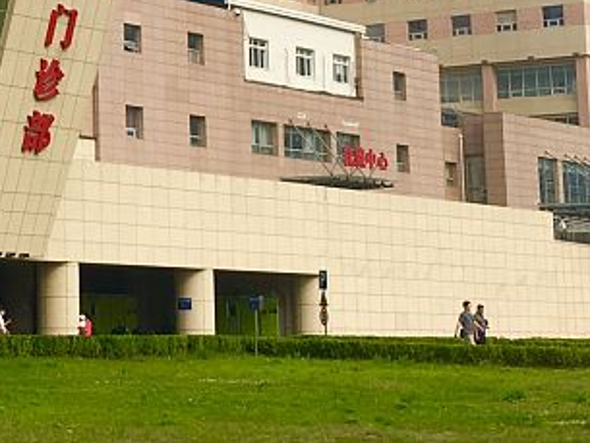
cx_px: -166
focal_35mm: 114
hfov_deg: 16.4
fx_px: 1944
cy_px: -54
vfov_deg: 12.8
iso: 25
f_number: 2.2
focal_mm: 4.15
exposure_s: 1/962
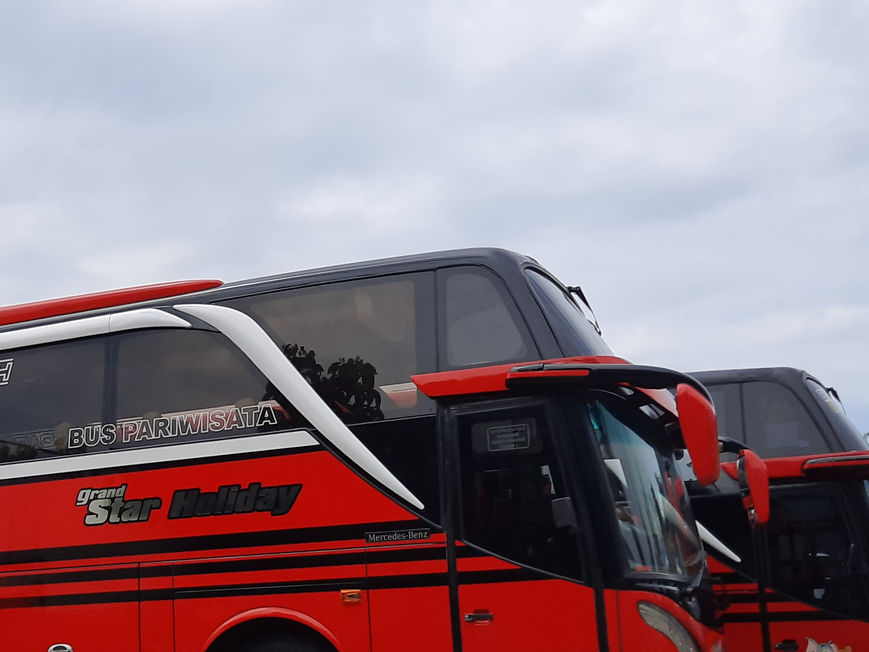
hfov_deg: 36.3
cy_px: 418
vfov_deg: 28.4
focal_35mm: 51
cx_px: 176
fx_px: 1280
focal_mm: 4.6
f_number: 2
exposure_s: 1/1821
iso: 32
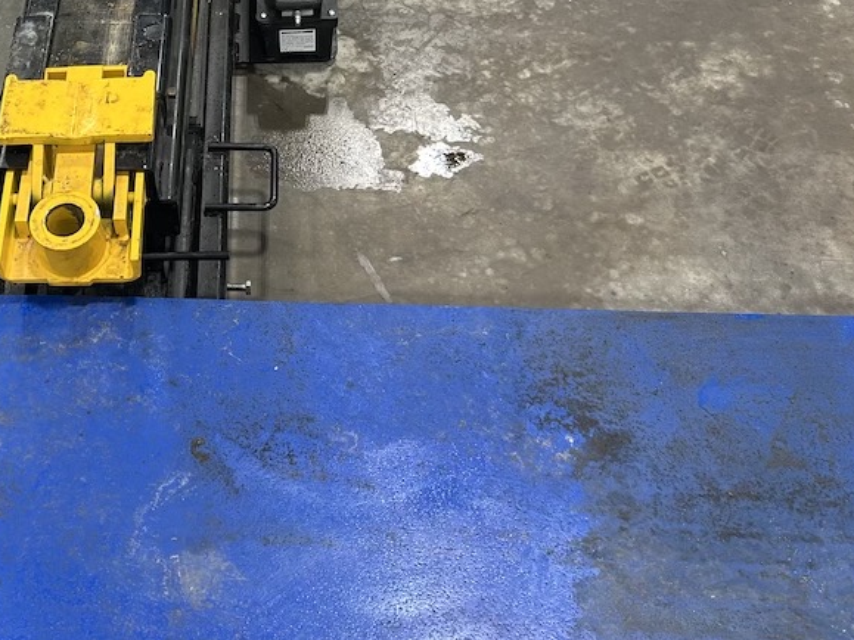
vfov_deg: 30.4
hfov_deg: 39.0
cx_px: 121
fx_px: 1135
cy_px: 88
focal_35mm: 46
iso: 125
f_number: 1.5
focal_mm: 5.7
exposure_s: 1/120
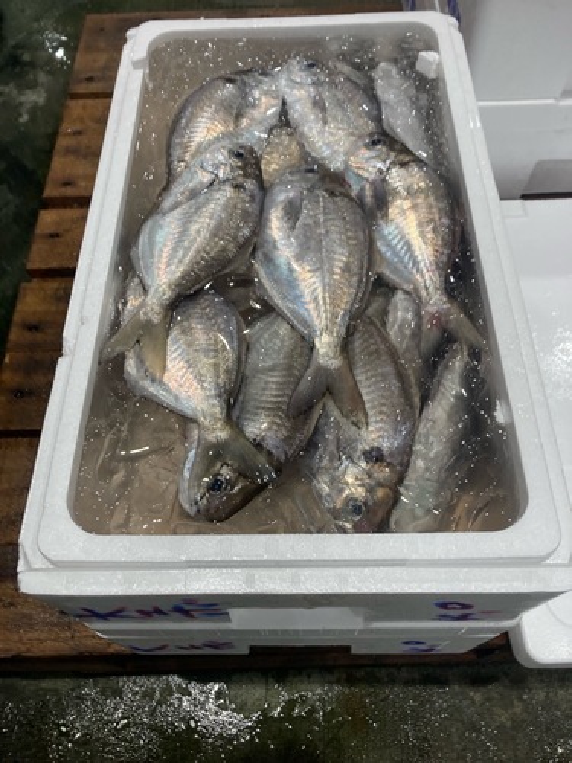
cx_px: 286
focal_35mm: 28
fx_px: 617
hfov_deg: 49.7
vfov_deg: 63.4
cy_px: 382
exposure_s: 1/121
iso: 64
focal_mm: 3.99
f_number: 1.8
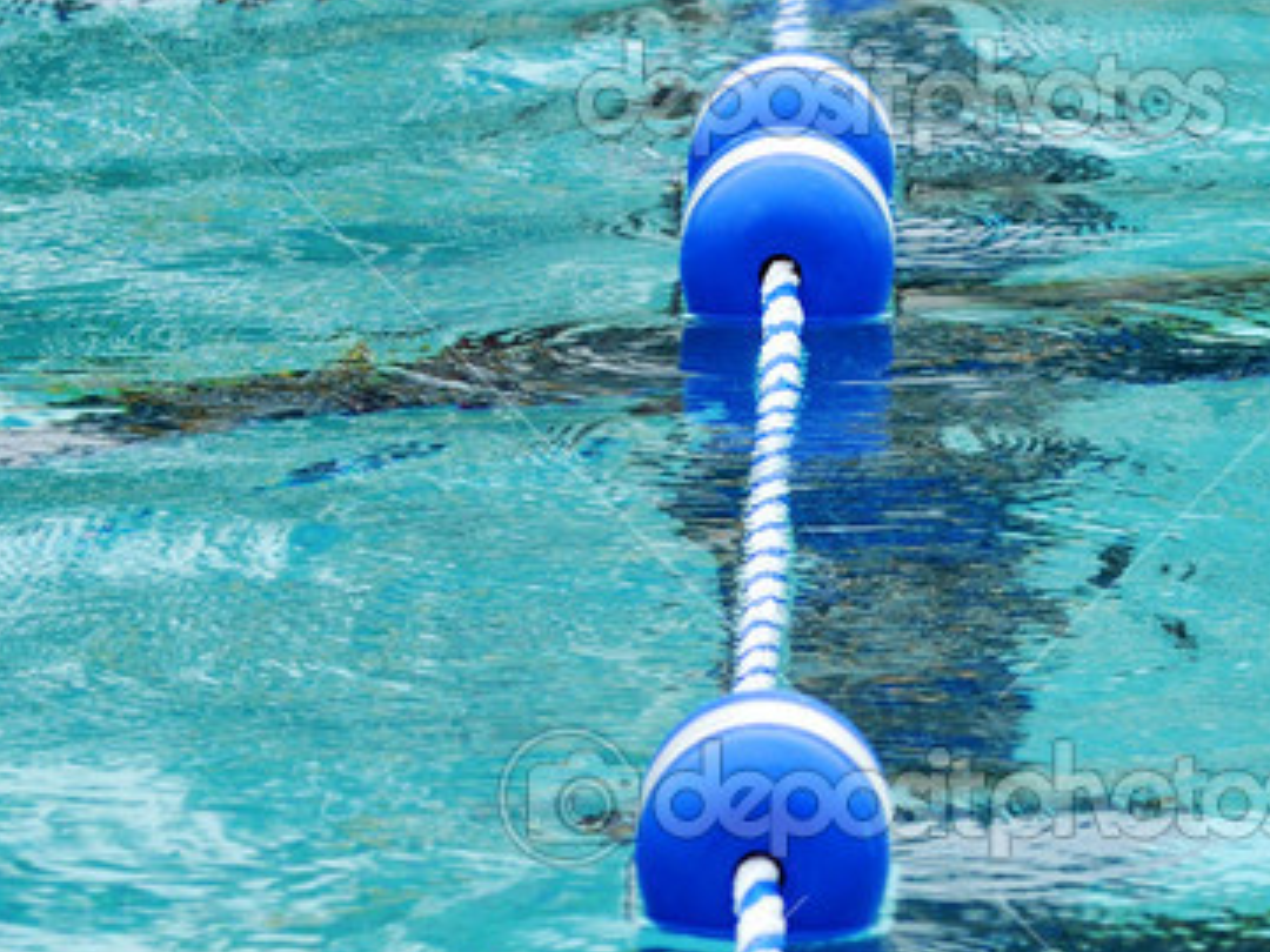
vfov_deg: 2.3
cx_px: 900
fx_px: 23274
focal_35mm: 634
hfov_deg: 3.1
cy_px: 800
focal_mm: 155
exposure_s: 1/400
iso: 250
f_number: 6.3
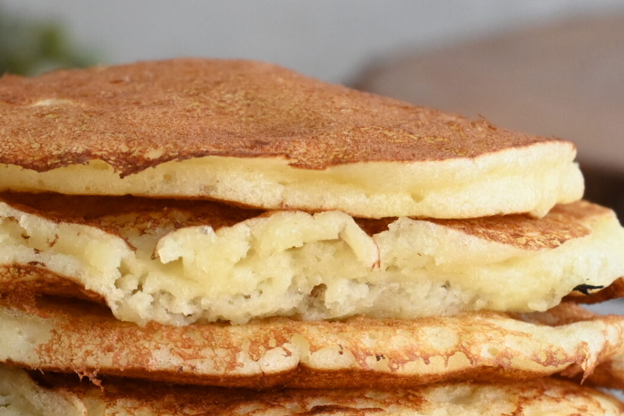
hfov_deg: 13.2
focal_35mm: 155
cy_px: 403
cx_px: 115
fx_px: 2686
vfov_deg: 8.8
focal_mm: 43
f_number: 8
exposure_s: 1/30
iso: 1250
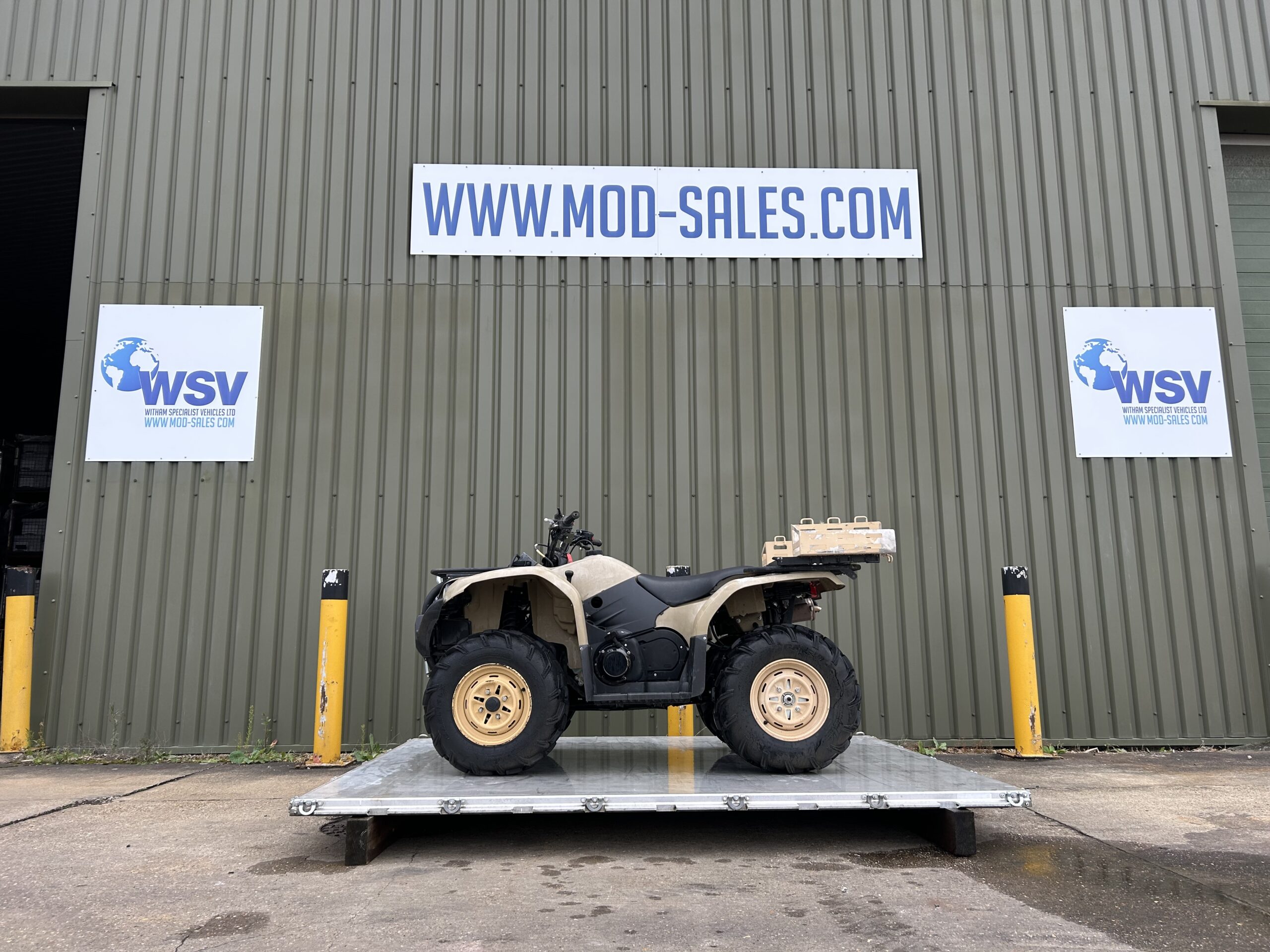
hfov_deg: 67.3
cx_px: 635
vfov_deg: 53.1
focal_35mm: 26
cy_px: 476
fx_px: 954
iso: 50
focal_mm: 5.7
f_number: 1.5
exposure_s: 1/445
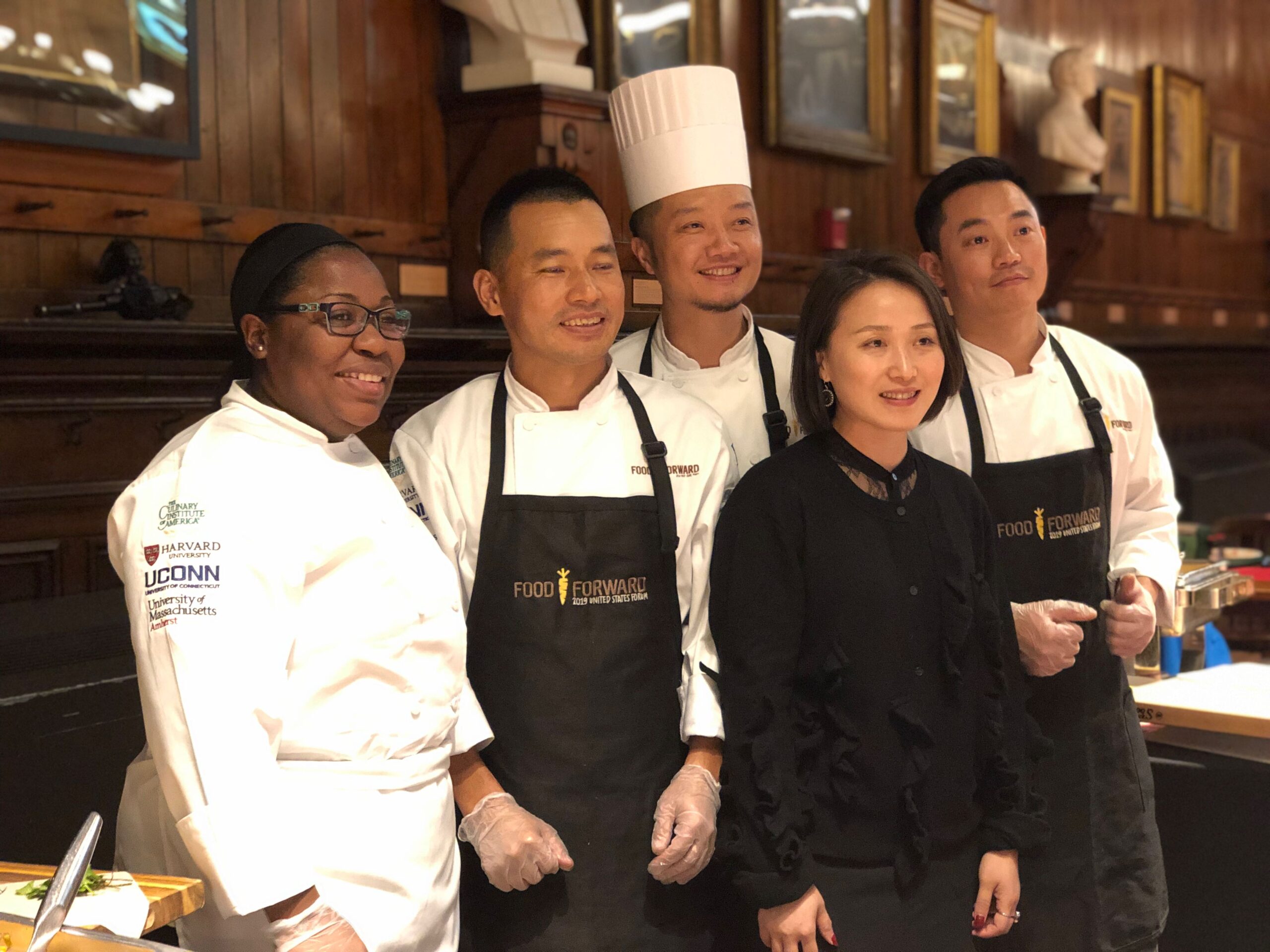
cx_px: 635
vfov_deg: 28.0
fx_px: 1908
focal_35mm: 52
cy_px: 476
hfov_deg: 36.8
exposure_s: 1/8
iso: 250
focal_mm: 6
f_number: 2.4
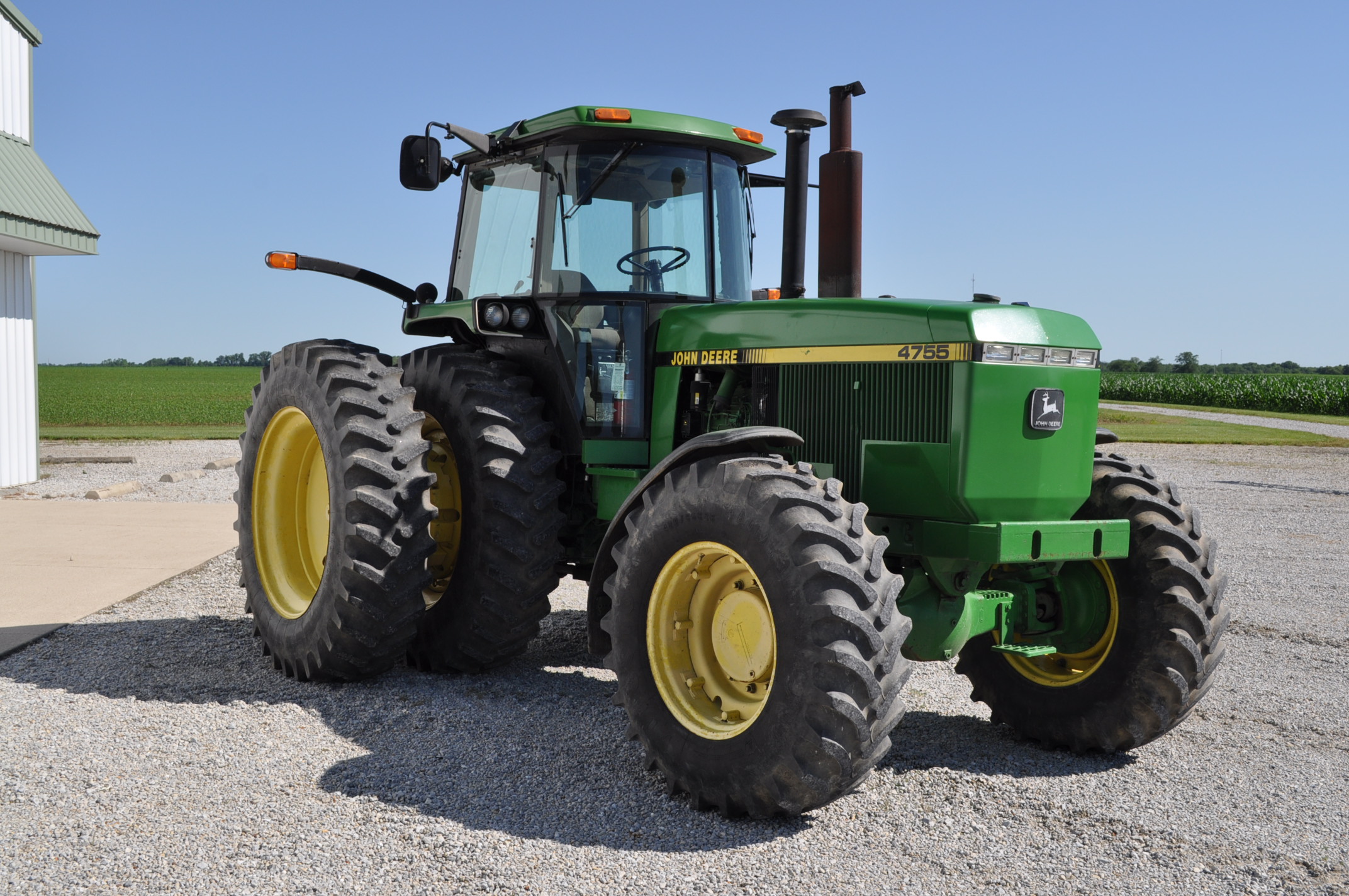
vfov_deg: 34.1
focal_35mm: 39
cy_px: 448
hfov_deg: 49.6
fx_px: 1460
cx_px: 674
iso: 200
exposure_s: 1/320
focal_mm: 26
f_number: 9
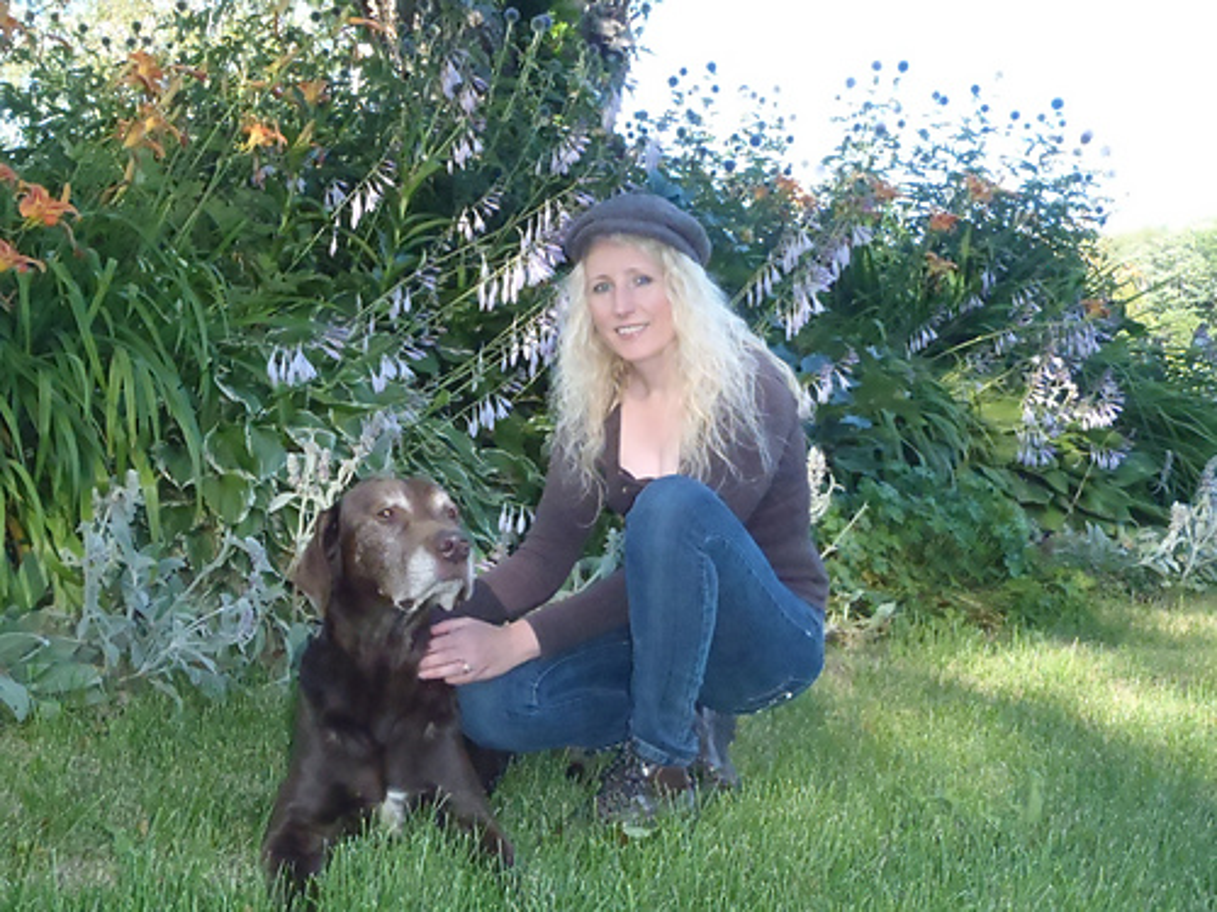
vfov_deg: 29.7
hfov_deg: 38.9
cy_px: 456
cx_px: 608
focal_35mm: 49
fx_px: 1723
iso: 800
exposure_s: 1/500
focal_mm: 8.8
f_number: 4.9
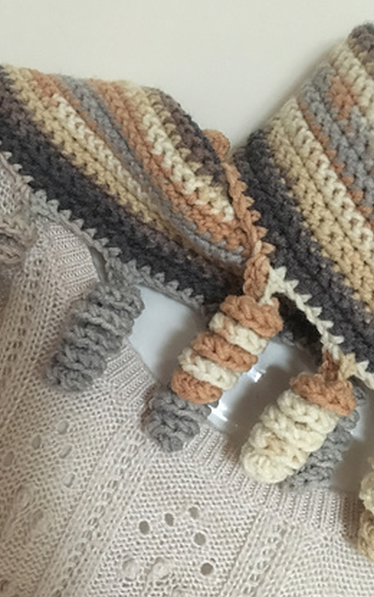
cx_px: 201
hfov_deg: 34.5
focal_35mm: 37
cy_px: 316
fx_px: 602
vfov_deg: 52.7
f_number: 2.2
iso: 320
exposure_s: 1/17
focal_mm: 4.15
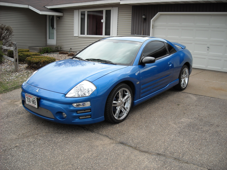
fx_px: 230
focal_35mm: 35
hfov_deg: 52.6
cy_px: 85
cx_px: 114
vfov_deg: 40.7
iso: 64
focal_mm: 5.7
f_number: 2.8
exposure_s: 1/458
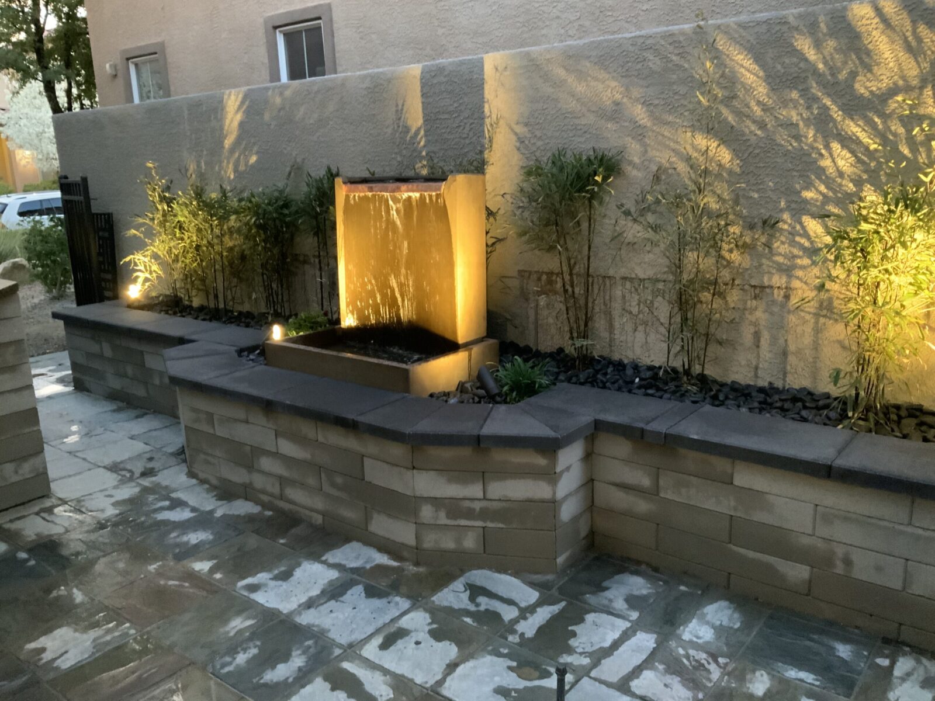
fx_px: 783
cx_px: 468
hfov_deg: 61.7
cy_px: 350
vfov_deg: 48.2
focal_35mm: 29
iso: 500
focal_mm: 3
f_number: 1.8
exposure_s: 1/30
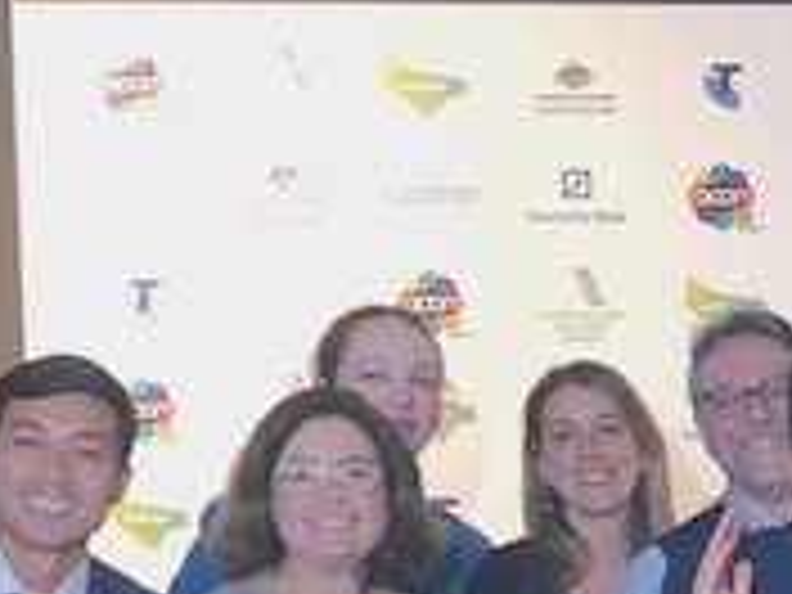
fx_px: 2906
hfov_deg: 14.4
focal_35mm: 127
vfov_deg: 11.3
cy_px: 864
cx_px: 1238
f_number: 1.8
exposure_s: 1/75
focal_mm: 4
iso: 160
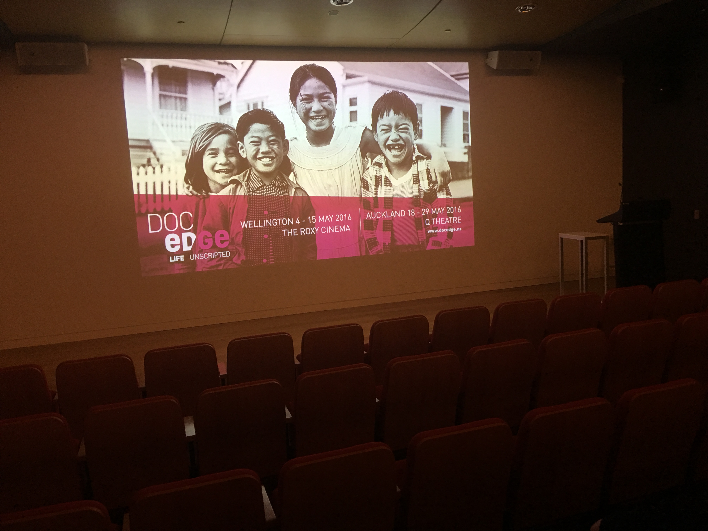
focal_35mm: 29
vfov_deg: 48.2
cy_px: 266
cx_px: 354
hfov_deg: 61.7
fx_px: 593
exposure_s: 1/17
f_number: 2.2
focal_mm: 4.15
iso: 64
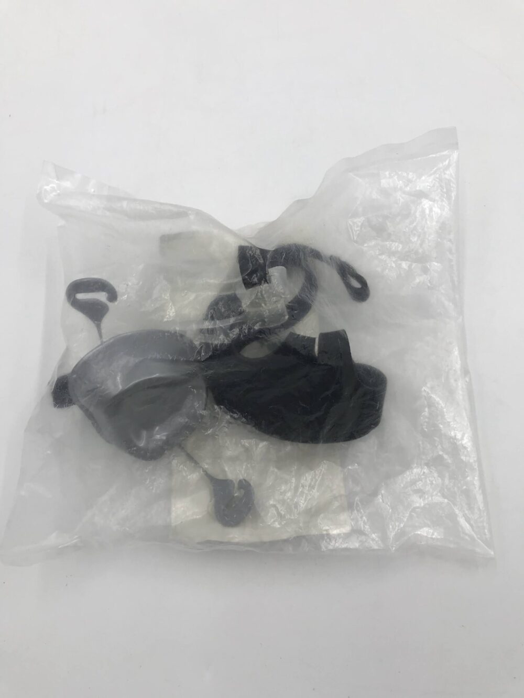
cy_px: 349
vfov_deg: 63.4
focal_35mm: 28
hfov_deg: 49.8
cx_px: 262
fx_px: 565
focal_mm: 3.99
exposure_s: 1/120
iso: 20
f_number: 1.8
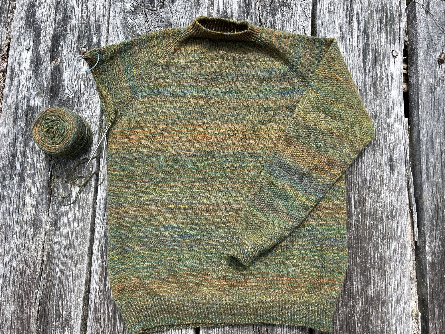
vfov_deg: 53.1
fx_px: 334
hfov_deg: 67.3
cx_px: 222
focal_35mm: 26
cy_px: 167
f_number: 1.5
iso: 50
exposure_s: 1/1377
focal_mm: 5.7
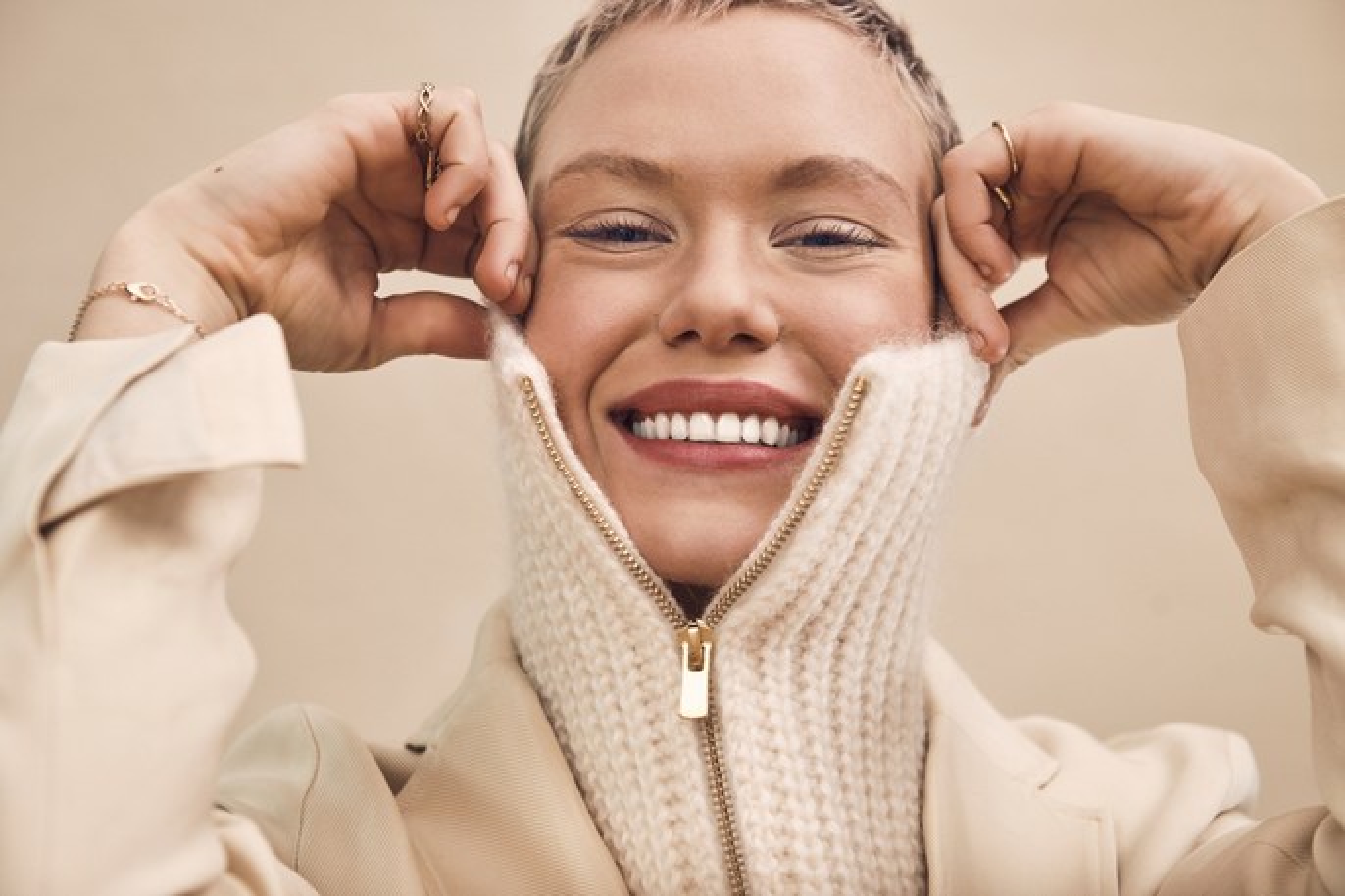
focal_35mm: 70
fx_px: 2614
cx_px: 672
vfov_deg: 19.4
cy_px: 448
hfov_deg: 28.8
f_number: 5
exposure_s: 1/200
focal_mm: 70
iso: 640
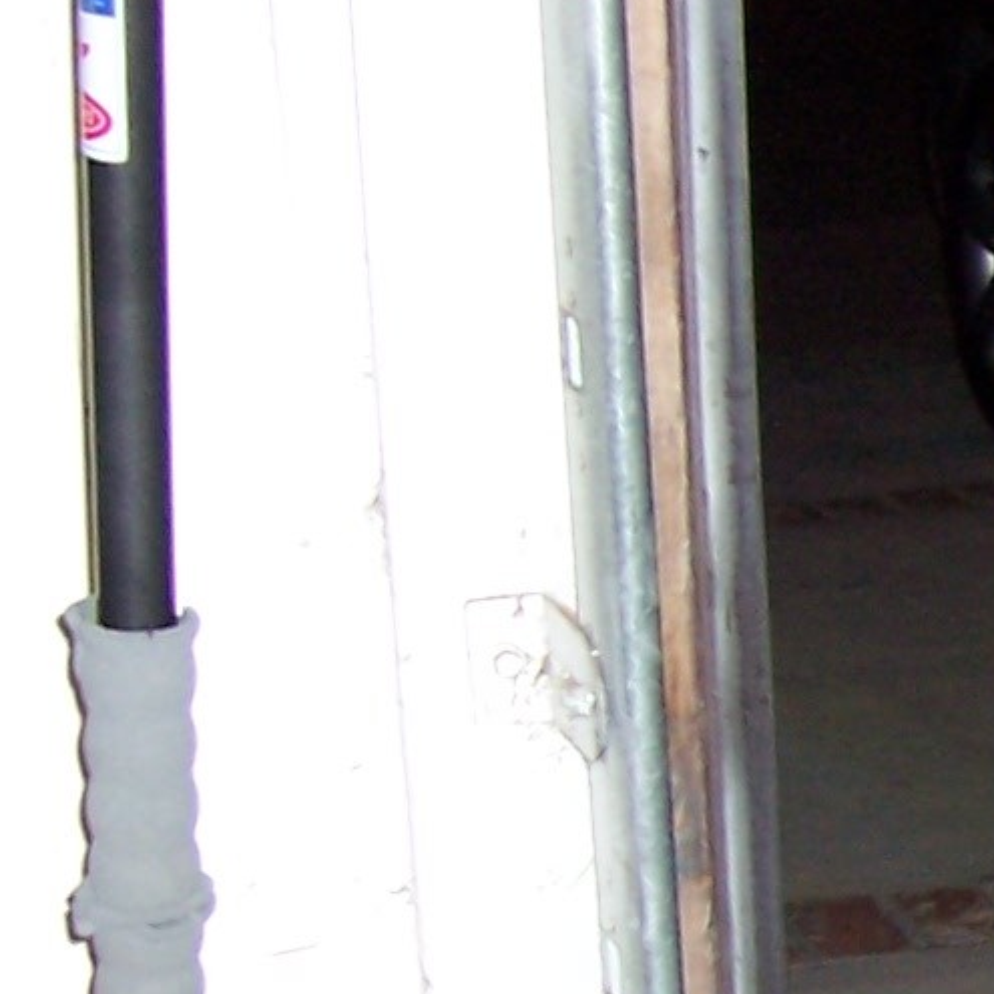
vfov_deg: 12.3
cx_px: 2201
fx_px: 4548
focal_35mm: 140
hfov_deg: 11.0
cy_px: 1078
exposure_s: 1/60
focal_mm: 5.6
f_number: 2.7
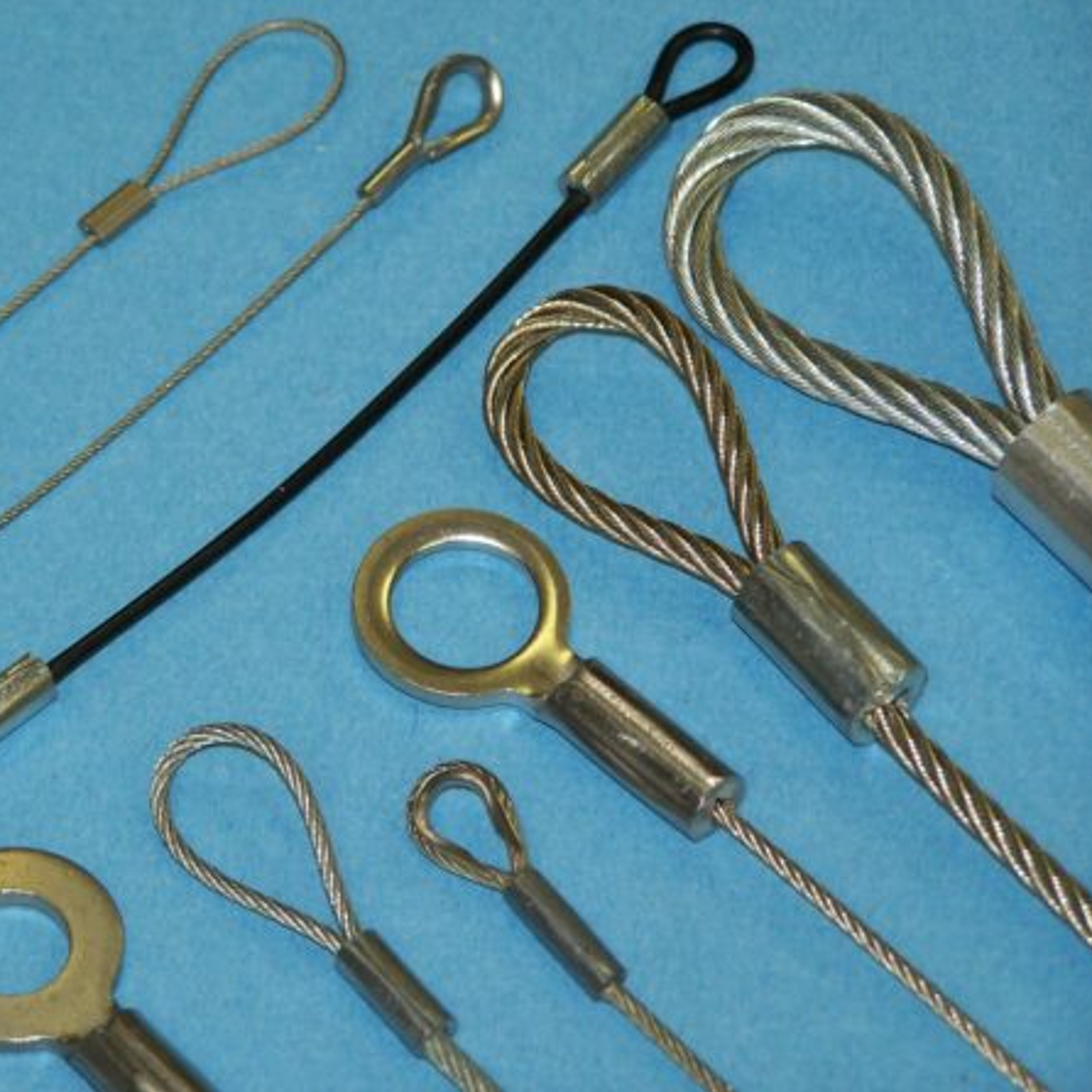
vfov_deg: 8.7
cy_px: 546
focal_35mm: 201
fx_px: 7174
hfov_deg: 8.7
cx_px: 372
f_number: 3.2
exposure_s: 1/125
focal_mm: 28
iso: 140
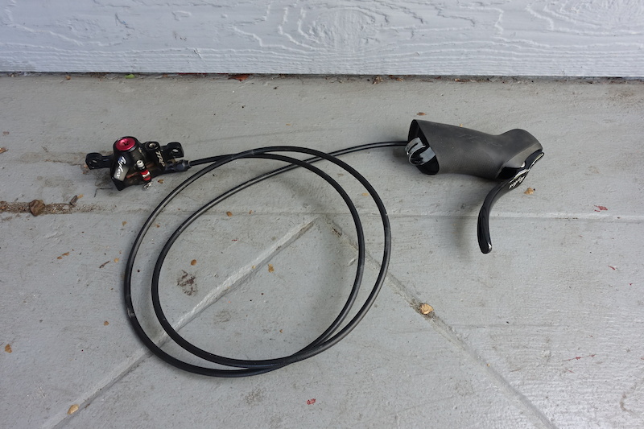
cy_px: 214
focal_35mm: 24
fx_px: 429
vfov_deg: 53.1
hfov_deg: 73.8
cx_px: 322
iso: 400
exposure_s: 1/30
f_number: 6.3
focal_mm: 8.8
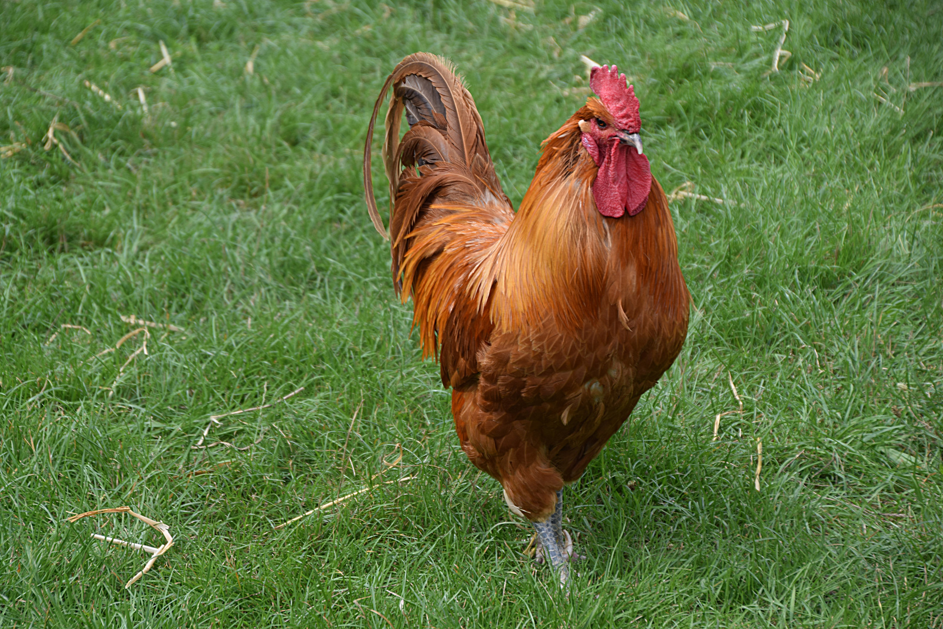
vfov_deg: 9.1
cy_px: 313
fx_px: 3955
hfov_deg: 13.6
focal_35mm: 151
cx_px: 472
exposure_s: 1/200
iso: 100
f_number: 6
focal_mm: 100
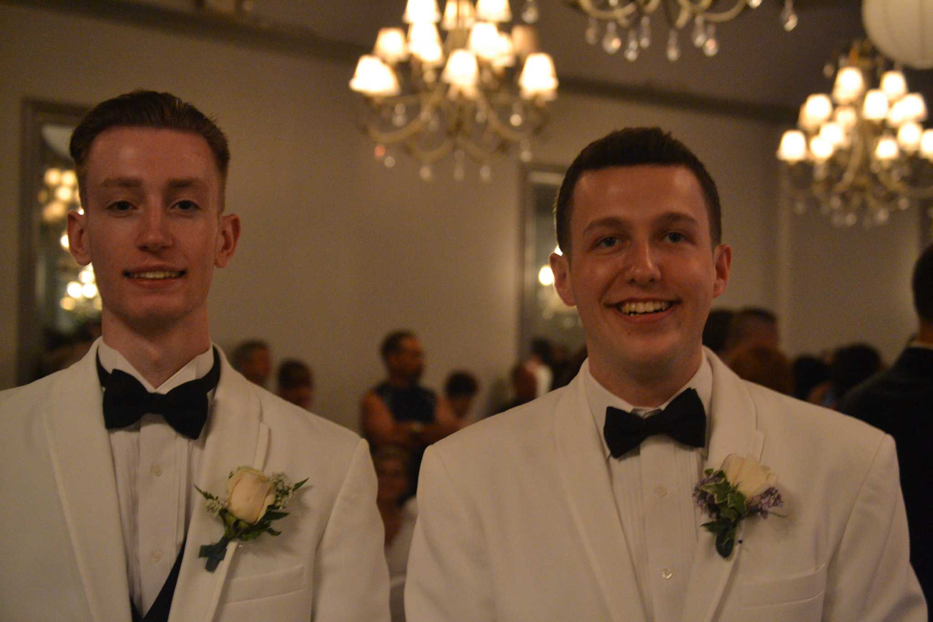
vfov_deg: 16.6
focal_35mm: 82
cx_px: 466
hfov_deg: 24.6
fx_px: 2138
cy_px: 311
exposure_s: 1/25
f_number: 4
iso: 3200
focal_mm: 55
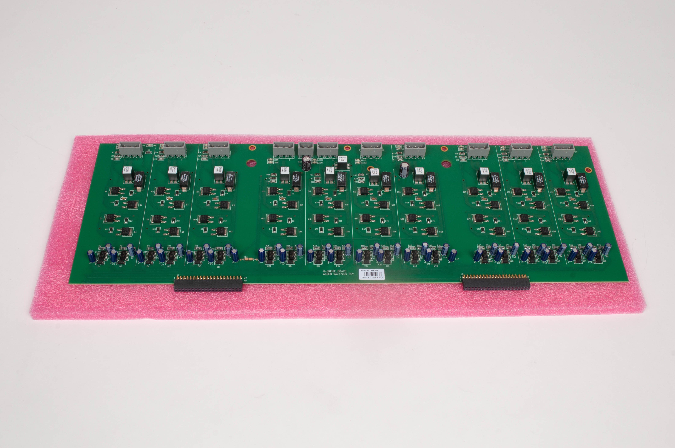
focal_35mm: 39
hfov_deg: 49.6
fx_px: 730
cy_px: 224
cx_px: 338
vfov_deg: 34.1
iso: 200
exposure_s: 1/100
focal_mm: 26
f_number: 13
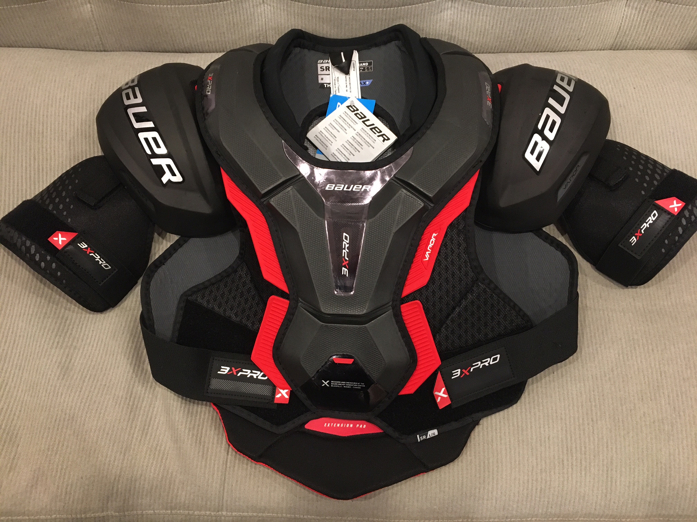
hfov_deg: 61.7
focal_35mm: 29
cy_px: 261
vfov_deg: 48.2
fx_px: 584
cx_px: 348
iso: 160
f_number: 2.2
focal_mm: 4.15
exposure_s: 1/30
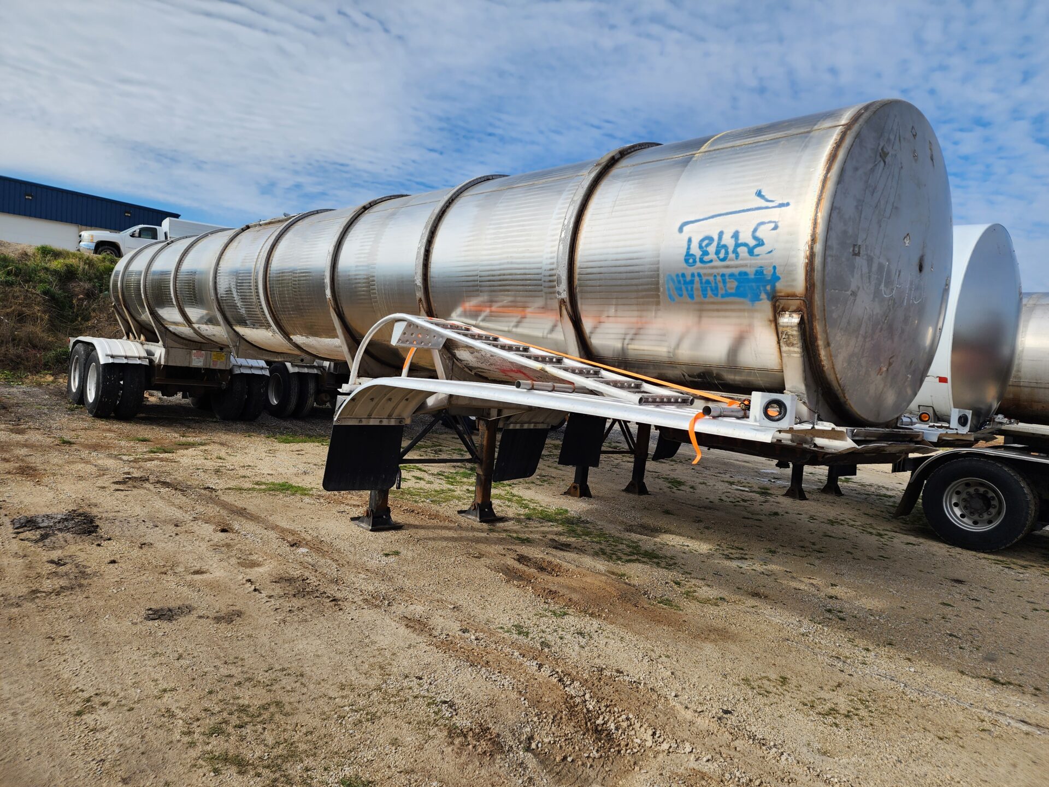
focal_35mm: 23
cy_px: 394
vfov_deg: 58.9
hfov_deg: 73.9
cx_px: 524
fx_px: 697
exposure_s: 1/1105
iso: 12
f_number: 1.8
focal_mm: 6.4
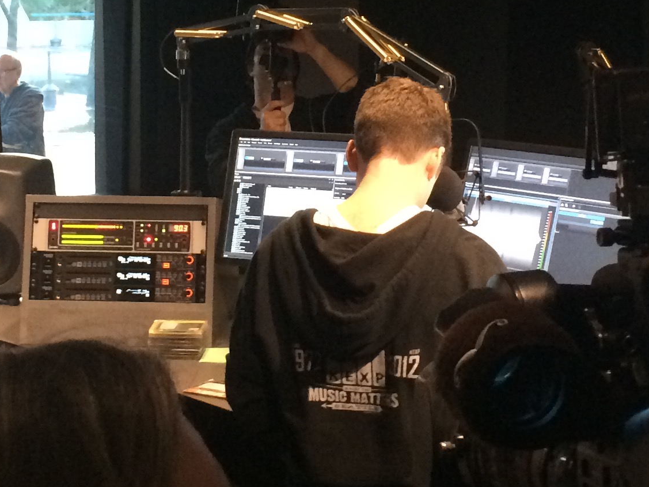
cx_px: 287
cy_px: 43
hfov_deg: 23.3
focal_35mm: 84
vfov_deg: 17.3
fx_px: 1575
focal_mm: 4.15
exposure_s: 1/24
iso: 320
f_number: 2.2
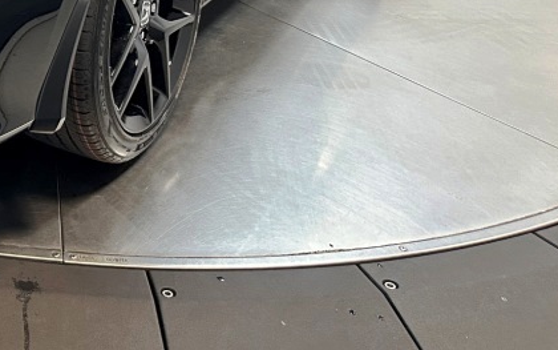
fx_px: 943
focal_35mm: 62
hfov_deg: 28.6
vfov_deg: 19.0
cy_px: -138
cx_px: -113
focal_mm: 6.86
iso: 400
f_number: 1.78
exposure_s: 1/60
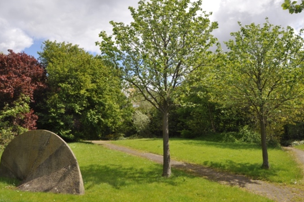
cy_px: 93
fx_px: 253
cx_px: 155
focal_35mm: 30
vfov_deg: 43.4
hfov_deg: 62.0
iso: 200
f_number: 13
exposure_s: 1/160
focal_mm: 18
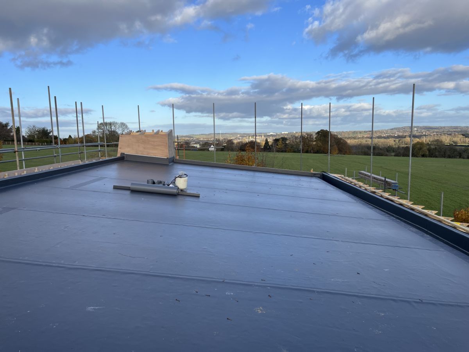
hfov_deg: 67.3
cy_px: 176
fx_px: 352
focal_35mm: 26
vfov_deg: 53.1
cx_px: 234
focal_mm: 5.1
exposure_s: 1/2137
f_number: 1.6
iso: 50
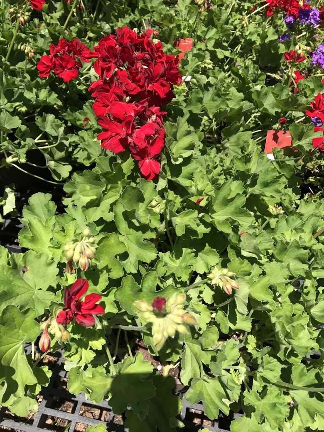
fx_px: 349
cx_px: 162
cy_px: 216
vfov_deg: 63.4
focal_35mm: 28
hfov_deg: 49.7
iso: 20
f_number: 1.8
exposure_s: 1/1389
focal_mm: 3.99
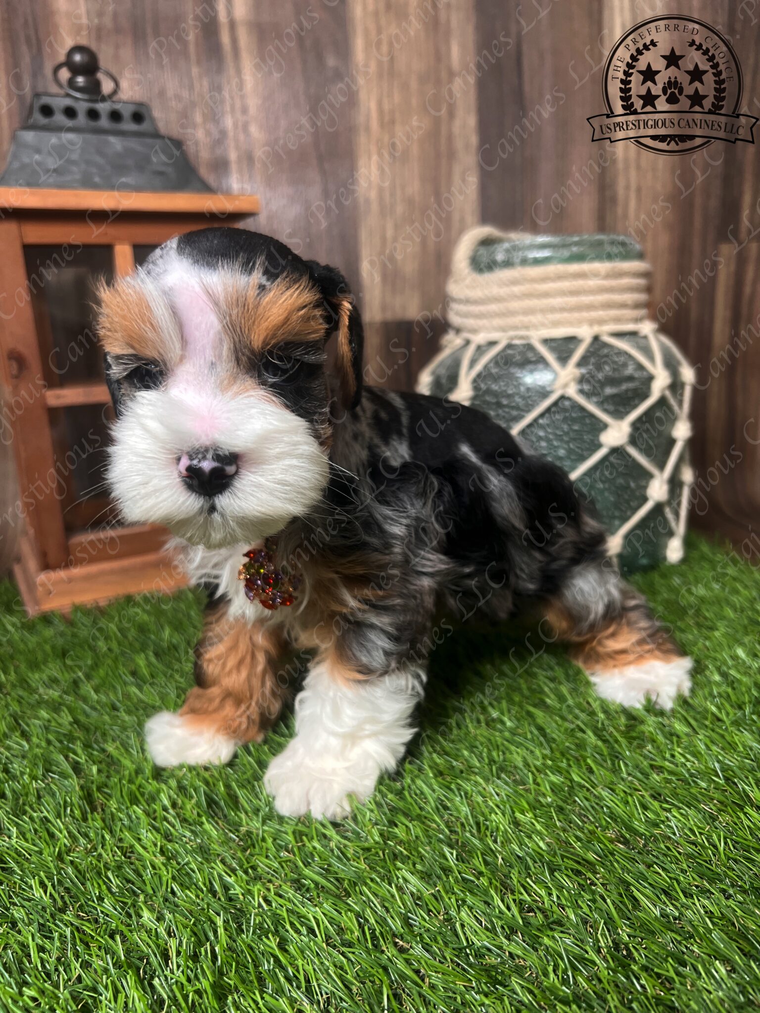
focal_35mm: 26
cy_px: 506
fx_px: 761
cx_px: 380
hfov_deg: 53.1
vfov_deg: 67.3
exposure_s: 1/120
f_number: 1.5
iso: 80
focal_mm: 5.7
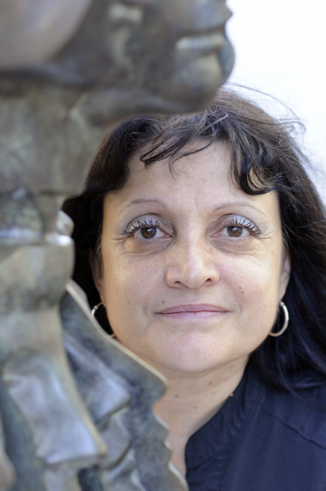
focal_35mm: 136
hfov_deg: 10.1
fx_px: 1845
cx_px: 161
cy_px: 246
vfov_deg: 15.1
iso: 200
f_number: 3.2
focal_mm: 85
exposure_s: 1/80
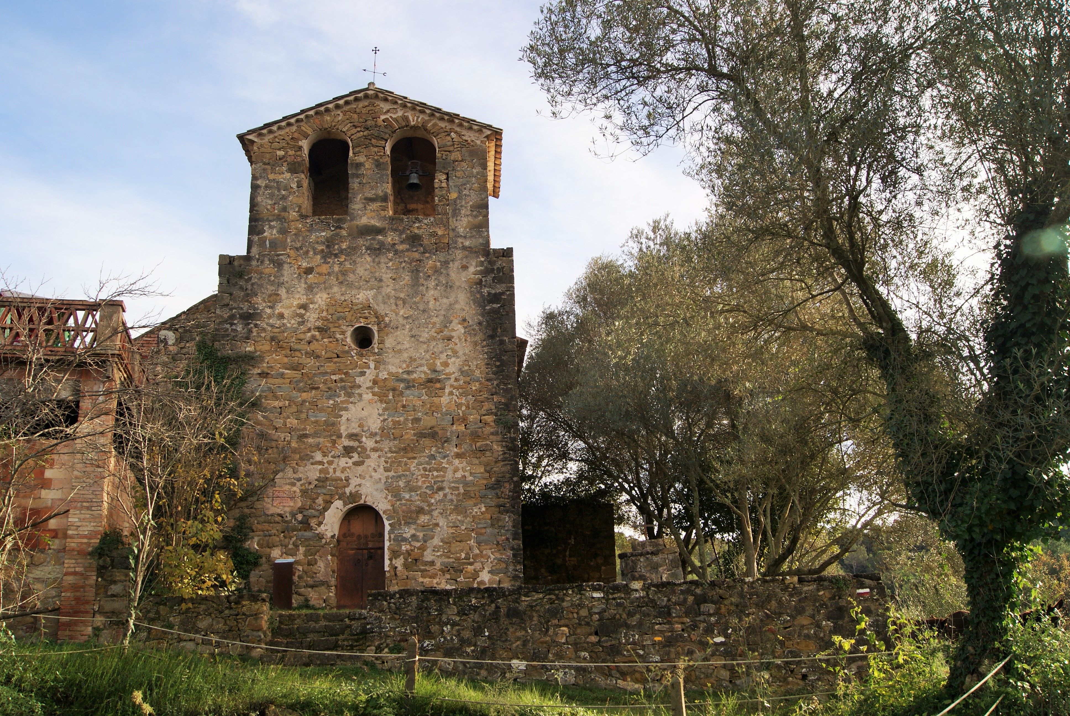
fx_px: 893
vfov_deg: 43.7
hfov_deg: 61.9
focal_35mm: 30
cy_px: 358
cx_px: 535
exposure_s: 1/80
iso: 100
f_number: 9
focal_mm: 20
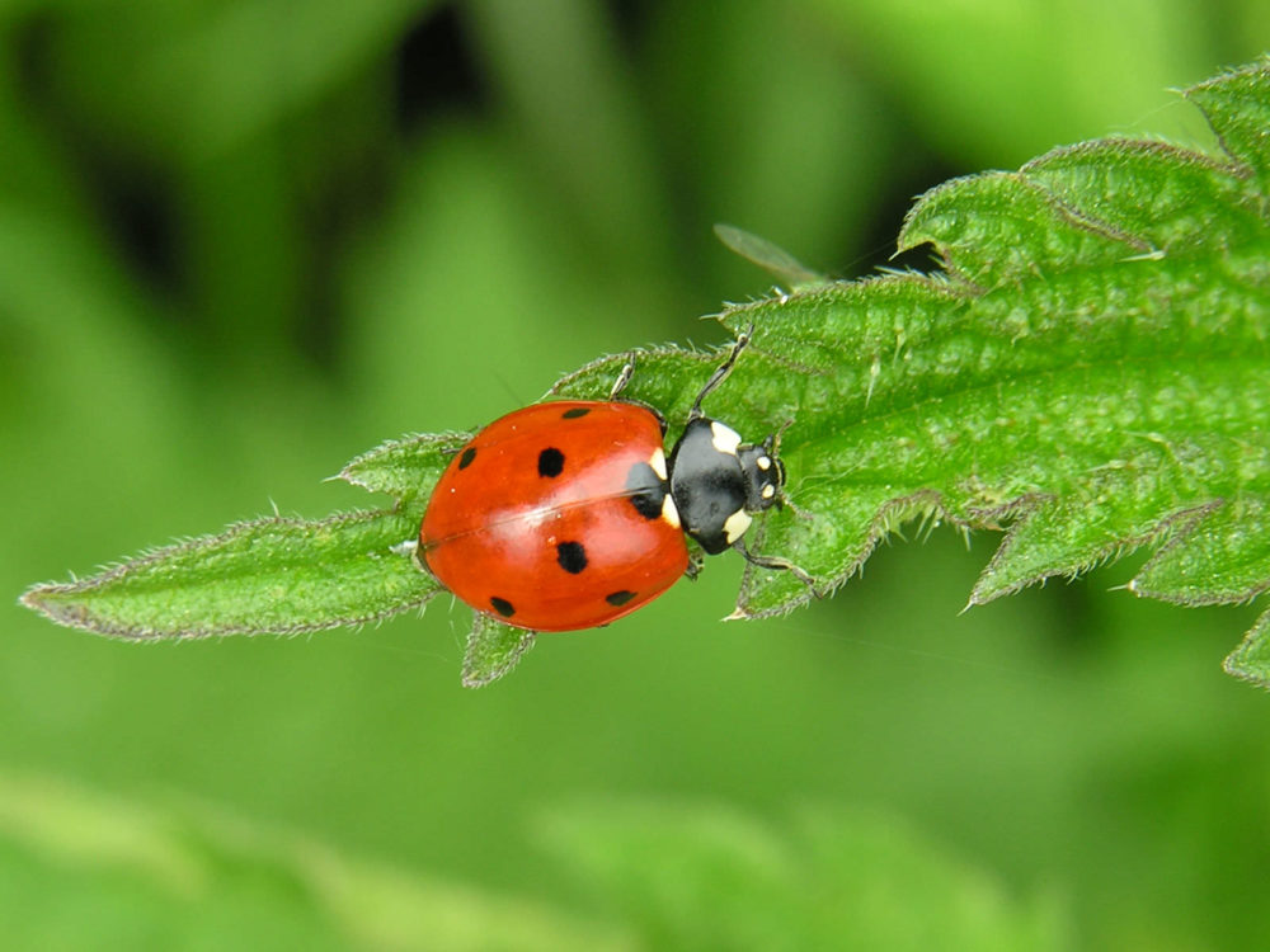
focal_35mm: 127
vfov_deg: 11.7
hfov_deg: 15.5
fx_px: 4659
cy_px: 476
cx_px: 635
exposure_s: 1/46
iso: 50
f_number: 5.4
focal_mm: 32.4
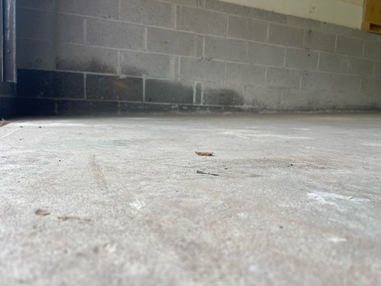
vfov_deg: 53.0
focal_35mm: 26
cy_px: 143
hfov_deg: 67.3
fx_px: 286
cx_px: 190
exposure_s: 1/155
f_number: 1.6
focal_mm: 5.1
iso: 32
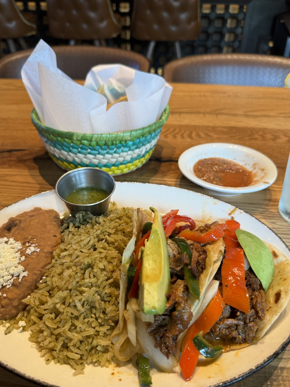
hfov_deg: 53.1
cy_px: 205
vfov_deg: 67.2
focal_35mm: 26
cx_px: 141
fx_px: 290
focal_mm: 6.76
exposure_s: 1/60
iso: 250
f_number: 1.78
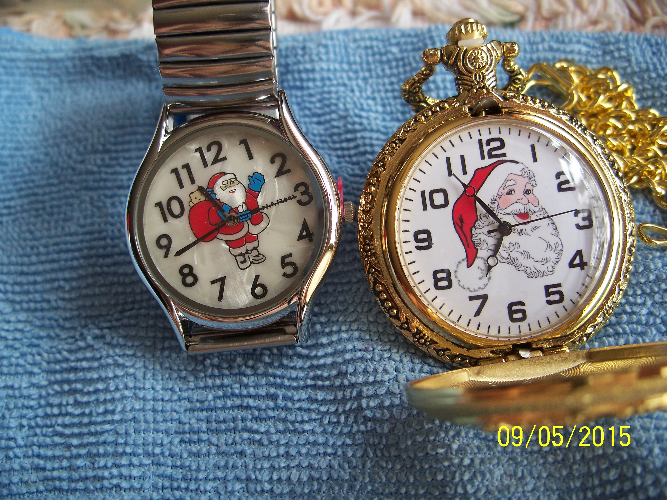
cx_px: 334
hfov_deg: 50.1
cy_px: 250
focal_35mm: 37
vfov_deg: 38.7
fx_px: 713
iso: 100
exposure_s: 1/30
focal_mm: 7.8
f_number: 2.8
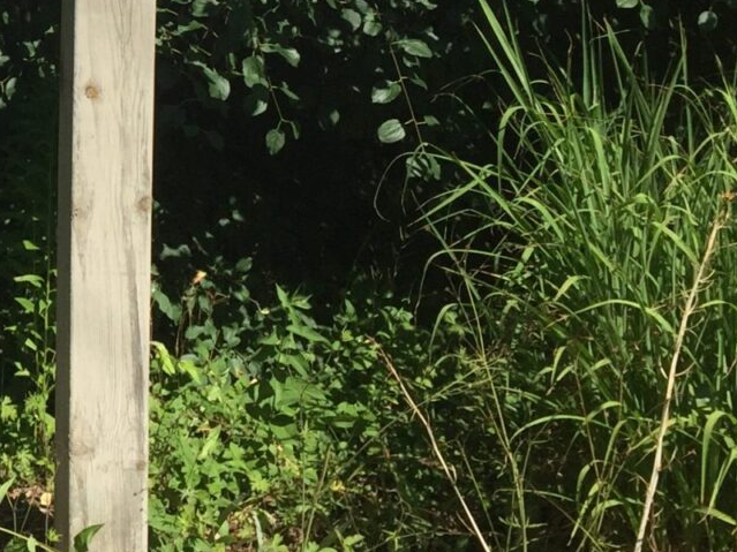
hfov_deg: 19.2
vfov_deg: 15.4
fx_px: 1980
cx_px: -264
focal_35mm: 93
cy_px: -89
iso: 32
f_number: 2.2
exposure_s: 1/2825
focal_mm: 4.15
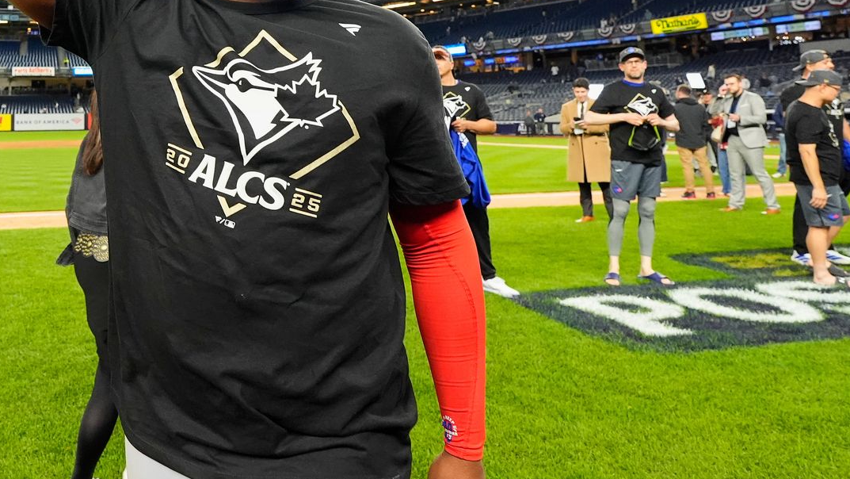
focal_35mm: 32
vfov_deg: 34.7
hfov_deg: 57.8
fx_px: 721
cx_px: 210
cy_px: 50
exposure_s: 1/800
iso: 4000
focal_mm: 16
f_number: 5
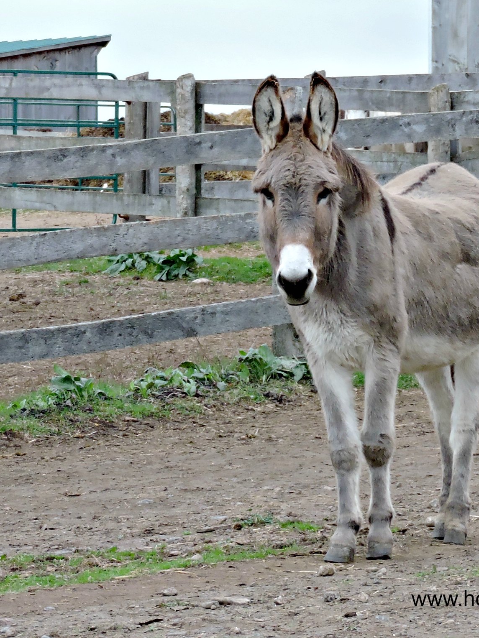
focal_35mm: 164
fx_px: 3025
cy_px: 312
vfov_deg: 12.0
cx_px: 336
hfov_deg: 9.0
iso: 250
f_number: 4.2
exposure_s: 1/100
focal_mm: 21.4
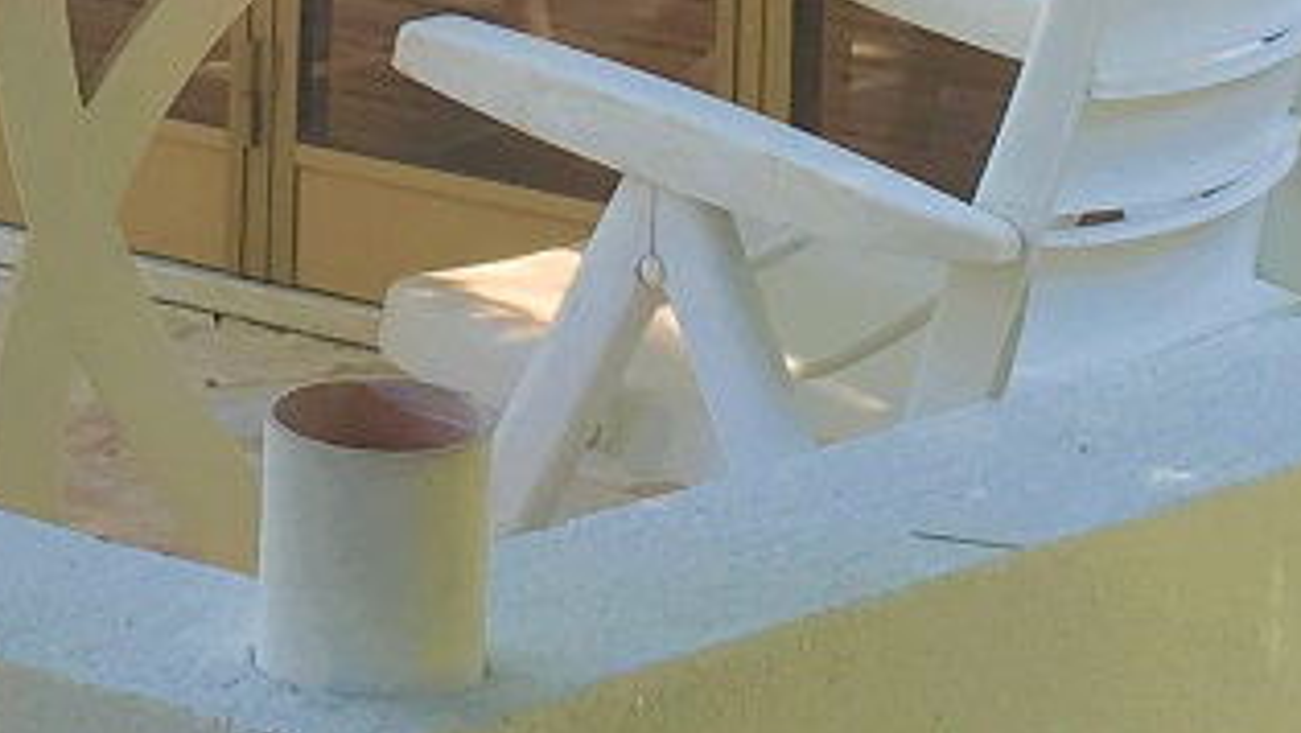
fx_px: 5176
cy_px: -1085
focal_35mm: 150
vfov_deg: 7.5
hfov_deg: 14.1
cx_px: 62
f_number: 2.2
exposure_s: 1/100
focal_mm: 4.15
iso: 25
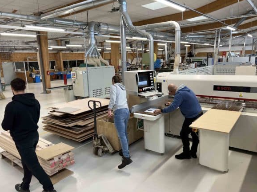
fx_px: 200
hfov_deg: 65.3
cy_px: 97
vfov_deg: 51.3
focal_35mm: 27
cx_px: 131
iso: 100
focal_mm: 5.7
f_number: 1.5
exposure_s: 1/100
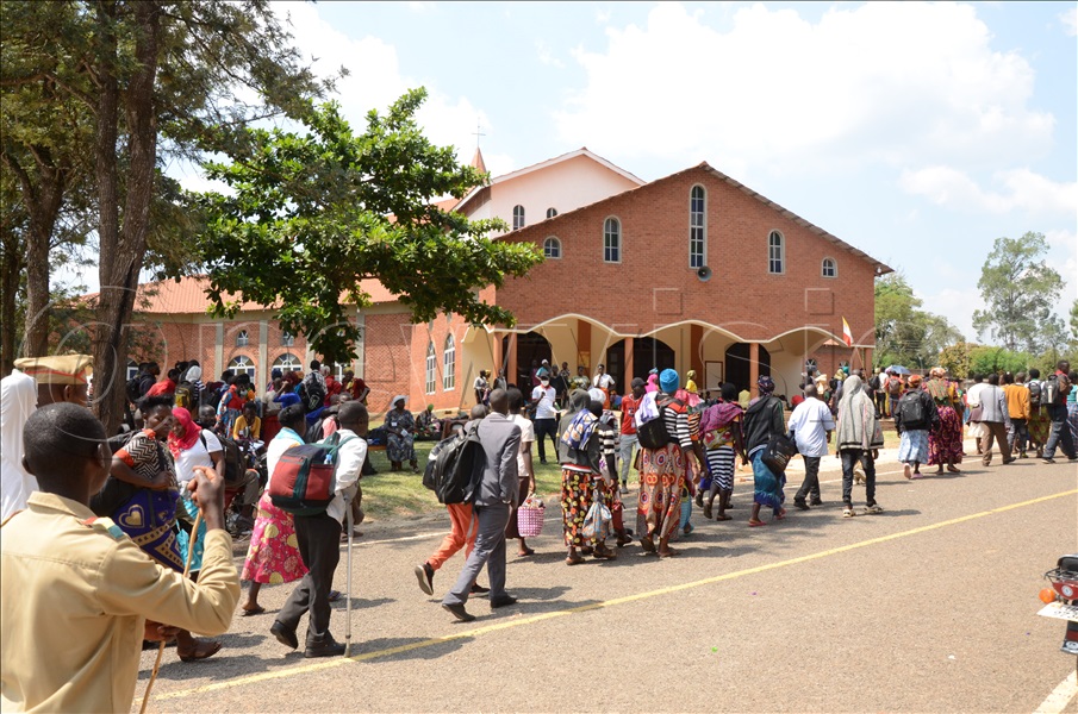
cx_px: 539
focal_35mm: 33
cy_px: 357
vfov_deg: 39.8
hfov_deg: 57.3
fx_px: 986
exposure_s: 1/800
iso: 800
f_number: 8
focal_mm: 22
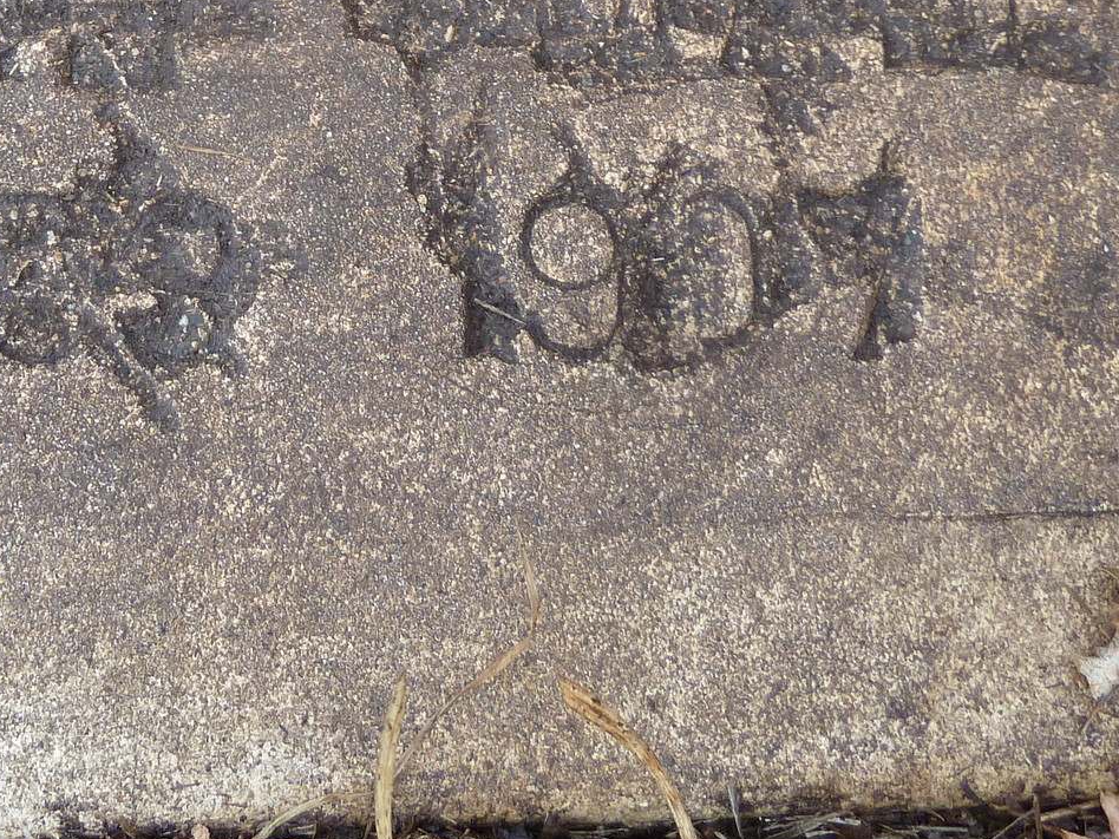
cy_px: -42
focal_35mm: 54
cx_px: 269
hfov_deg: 34.7
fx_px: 1746
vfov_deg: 25.4
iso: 80
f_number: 3.3
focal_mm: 4.1
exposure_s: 1/40
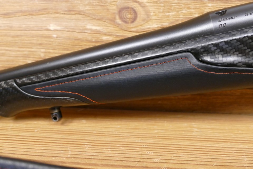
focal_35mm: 38
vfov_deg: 35.1
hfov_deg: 50.7
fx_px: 267
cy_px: 84
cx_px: 126
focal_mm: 13.7
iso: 1600
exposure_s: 1/80
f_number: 3.1
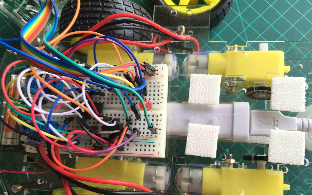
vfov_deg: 40.5
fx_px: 264
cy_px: 114
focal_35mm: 31
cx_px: 156
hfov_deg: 61.2
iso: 40
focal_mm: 4.15
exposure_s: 1/100
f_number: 2.2
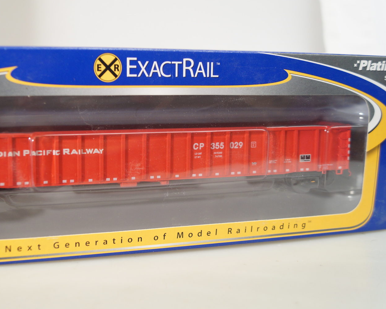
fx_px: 526
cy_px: 154
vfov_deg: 32.8
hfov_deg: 39.6
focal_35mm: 46
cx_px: 114
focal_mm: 20
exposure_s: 1/60
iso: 320
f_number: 4
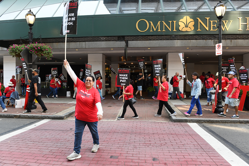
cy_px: 83
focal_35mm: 24
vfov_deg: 53.1
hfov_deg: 73.7
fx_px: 166
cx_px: 124
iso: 800
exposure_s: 1/250
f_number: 6.3
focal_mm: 24
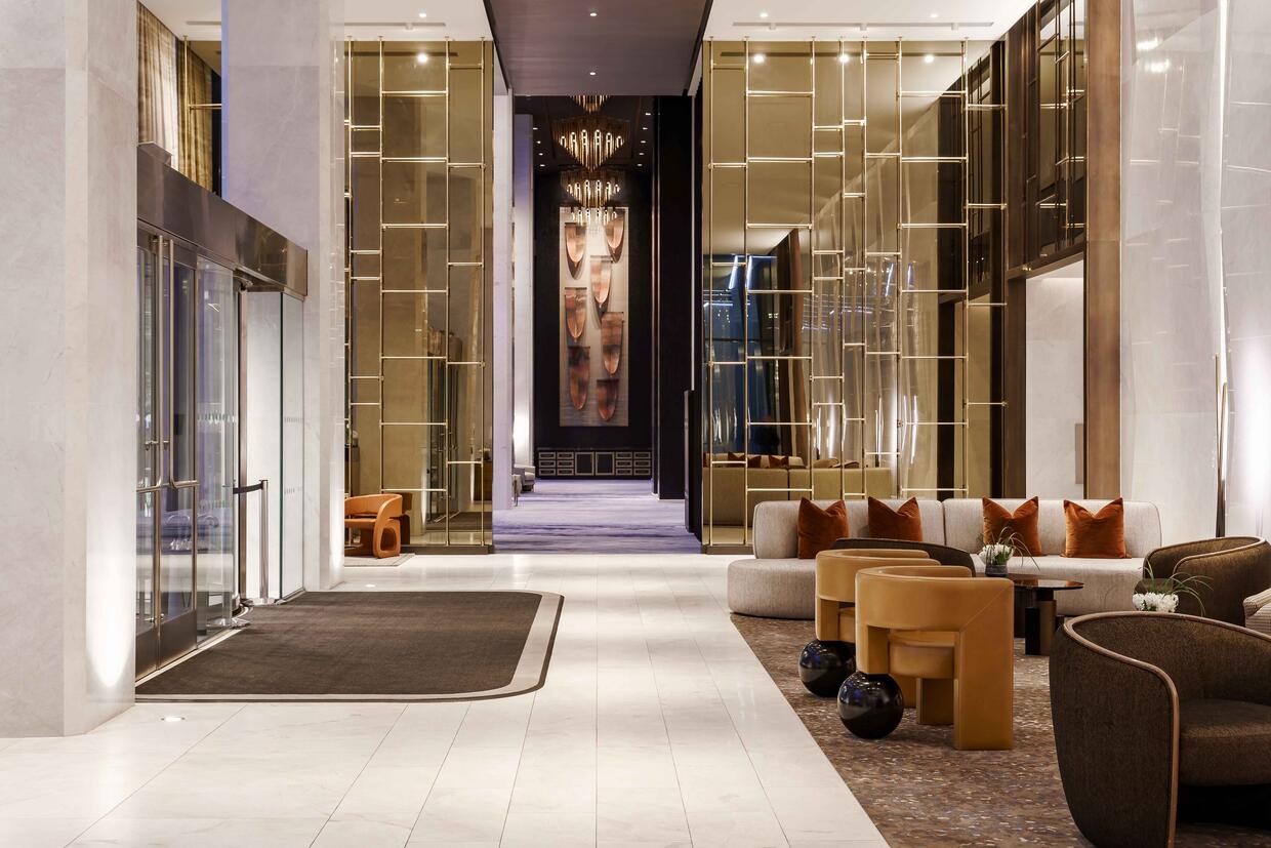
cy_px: 424
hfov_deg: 44.6
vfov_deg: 30.6
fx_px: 1550
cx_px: 636
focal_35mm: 44
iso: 100
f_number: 8
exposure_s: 2
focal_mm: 43.9
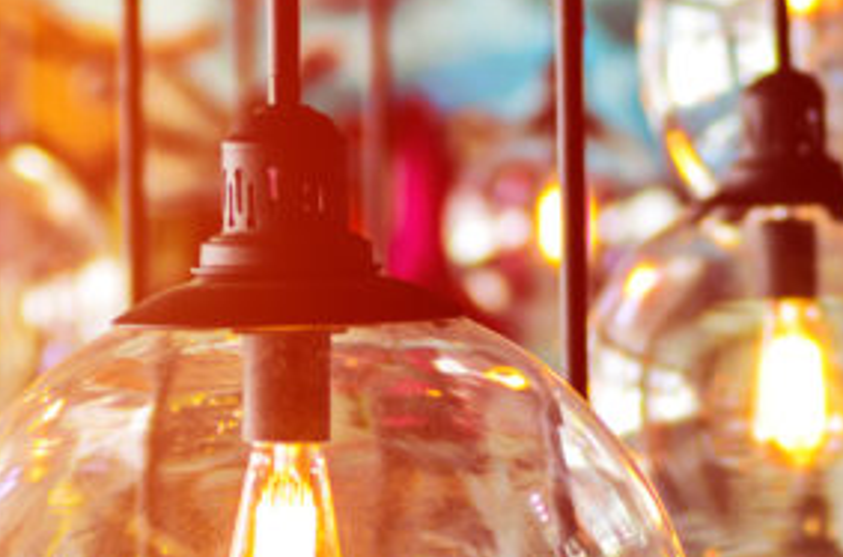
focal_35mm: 367
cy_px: 550
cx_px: 310
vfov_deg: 3.7
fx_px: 8570
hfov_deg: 5.6
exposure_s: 1/80
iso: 400
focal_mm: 90
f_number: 2.8
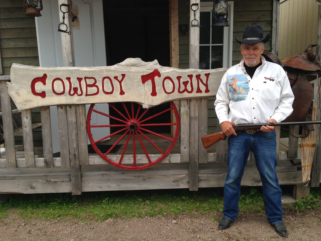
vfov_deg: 41.8
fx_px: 315
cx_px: 159
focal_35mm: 34
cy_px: 119
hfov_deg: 54.0
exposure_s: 1/609
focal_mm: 4.12
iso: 50
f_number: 2.4
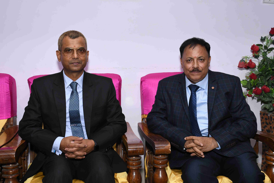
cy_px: 92
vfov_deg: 28.1
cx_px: 137
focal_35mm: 48
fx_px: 365
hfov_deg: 41.1
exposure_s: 1/125
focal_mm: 32
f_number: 5.6
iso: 640
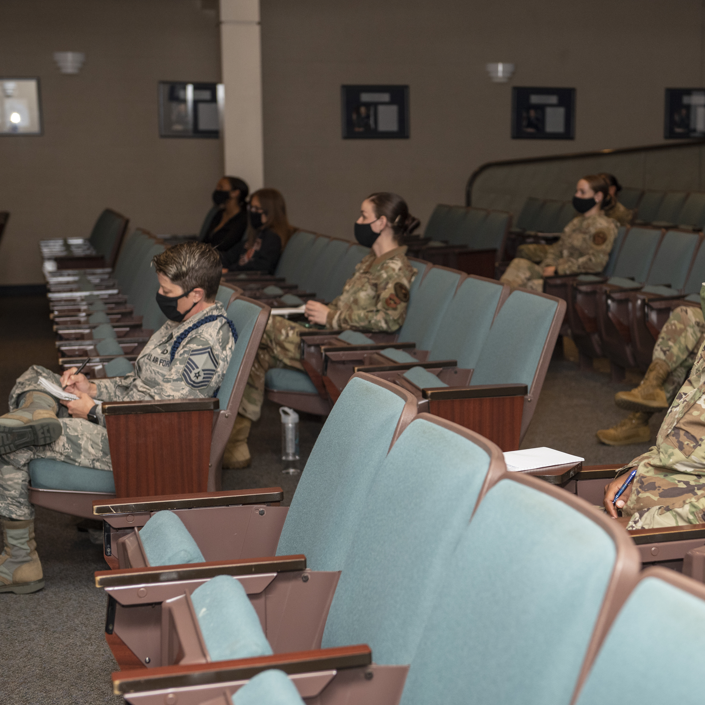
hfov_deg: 24.2
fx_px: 1636
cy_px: 349
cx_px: 466
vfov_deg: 24.3
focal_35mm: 71
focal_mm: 55
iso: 1250
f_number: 4
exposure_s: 1/200
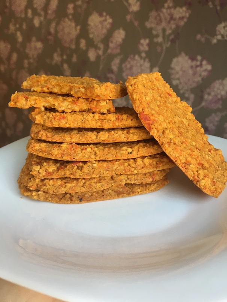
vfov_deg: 61.7
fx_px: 254
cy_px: 151
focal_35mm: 29
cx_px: 114
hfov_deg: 48.2
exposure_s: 1/33
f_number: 2.2
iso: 50
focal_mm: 4.15
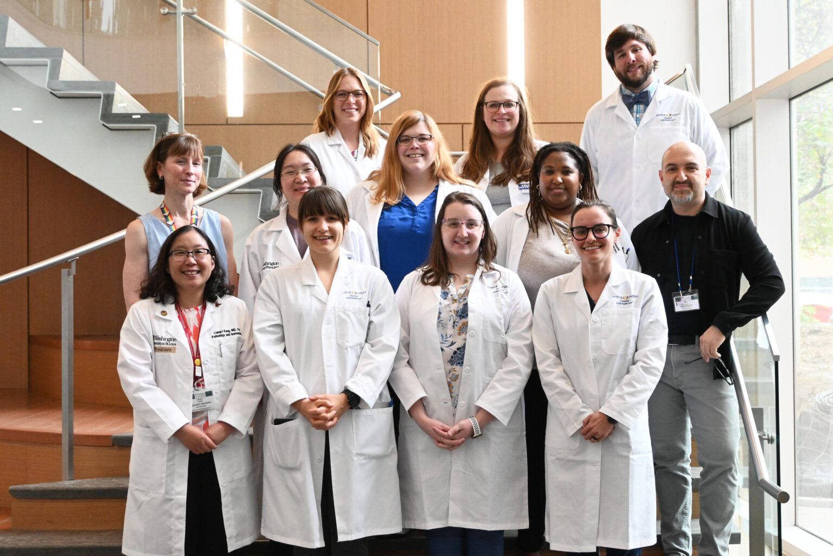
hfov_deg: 38.9
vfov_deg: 26.5
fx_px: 1180
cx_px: 416
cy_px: 278
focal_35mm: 51
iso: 2800
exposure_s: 1/125
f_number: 5
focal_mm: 34
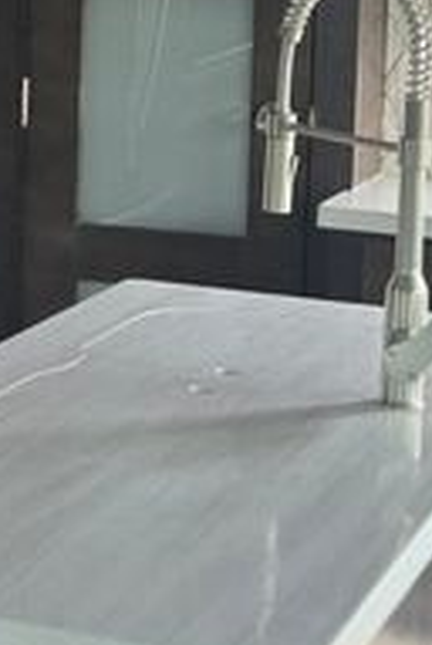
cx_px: 37
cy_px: 20
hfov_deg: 10.7
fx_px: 2296
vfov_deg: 15.7
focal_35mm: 128
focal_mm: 5.4
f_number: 1.8
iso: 250
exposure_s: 1/120
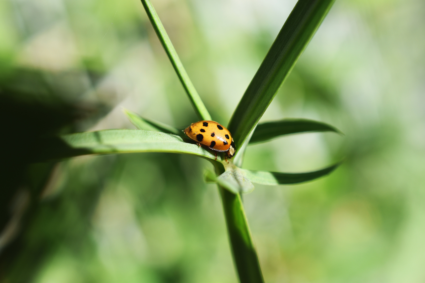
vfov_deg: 22.6
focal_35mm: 60
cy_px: 142
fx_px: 708
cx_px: 212
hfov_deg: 33.4
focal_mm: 40
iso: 200
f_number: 8
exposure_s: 1/500
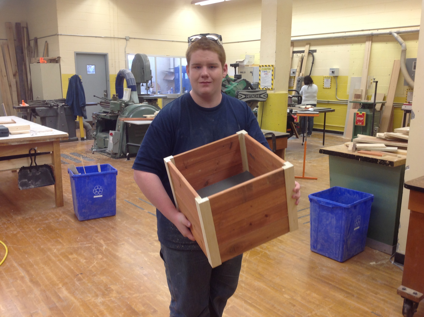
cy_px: 158
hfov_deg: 52.7
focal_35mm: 35
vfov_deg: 40.6
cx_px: 212
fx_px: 428
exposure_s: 1/15
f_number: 2.4
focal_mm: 4.28
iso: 50
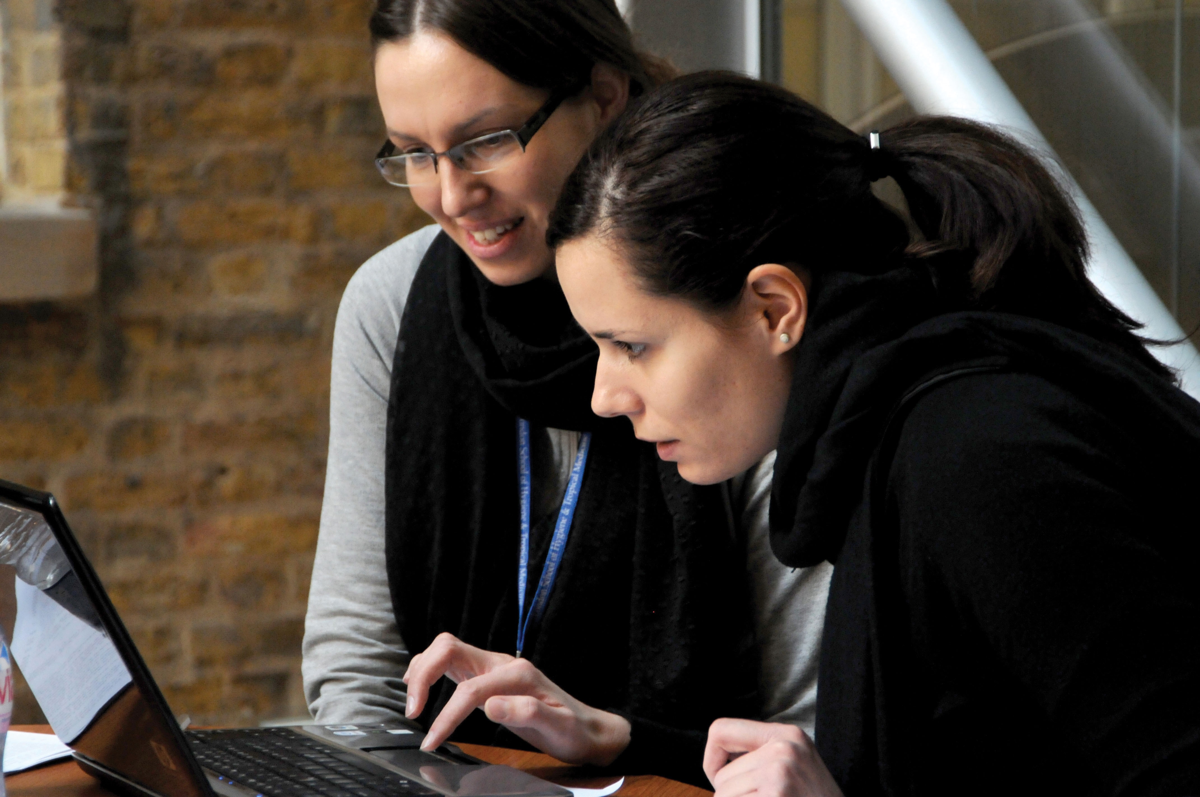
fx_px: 4245
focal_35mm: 128
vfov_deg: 10.7
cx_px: 600
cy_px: 398
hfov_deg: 16.1
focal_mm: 85
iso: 1000
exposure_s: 1/50
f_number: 5.6
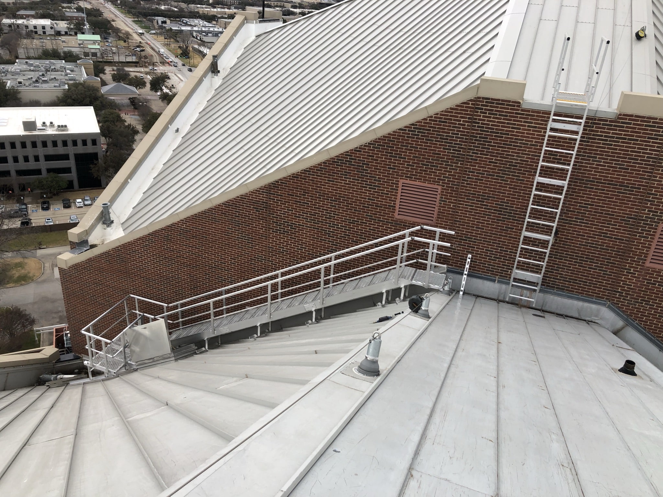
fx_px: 536
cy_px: 248
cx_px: 332
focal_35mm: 28
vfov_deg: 49.7
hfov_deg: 63.4
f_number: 1.8
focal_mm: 3.99
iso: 20
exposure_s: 1/186
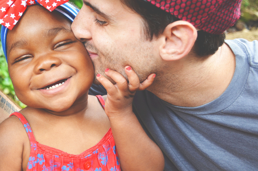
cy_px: 50
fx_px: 386
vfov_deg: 24.8
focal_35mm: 54
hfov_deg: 36.3
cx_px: 73
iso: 200
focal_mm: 24
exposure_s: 1/60
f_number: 4
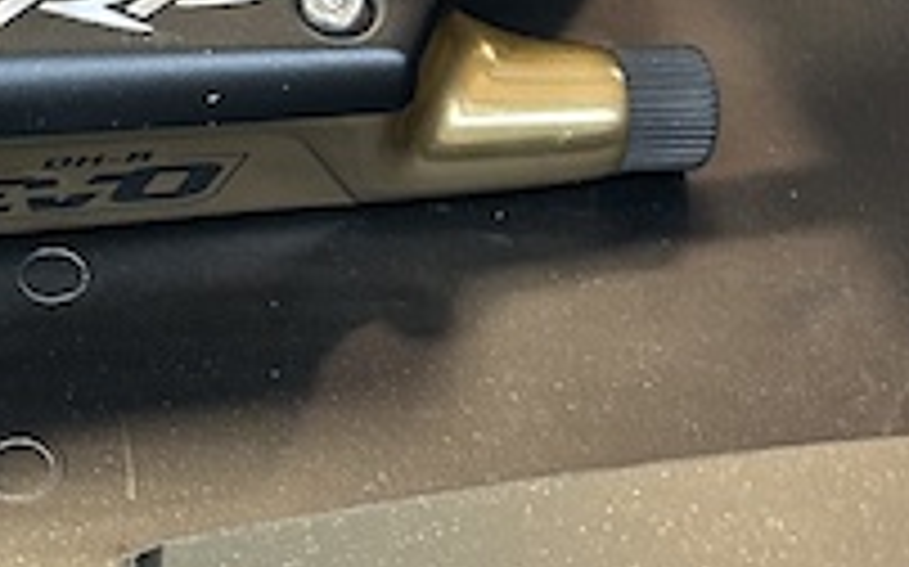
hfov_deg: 18.5
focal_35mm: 109
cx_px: -45
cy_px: 14
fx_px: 2699
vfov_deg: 11.9
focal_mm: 5.7
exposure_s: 1/60
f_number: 1.5
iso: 250
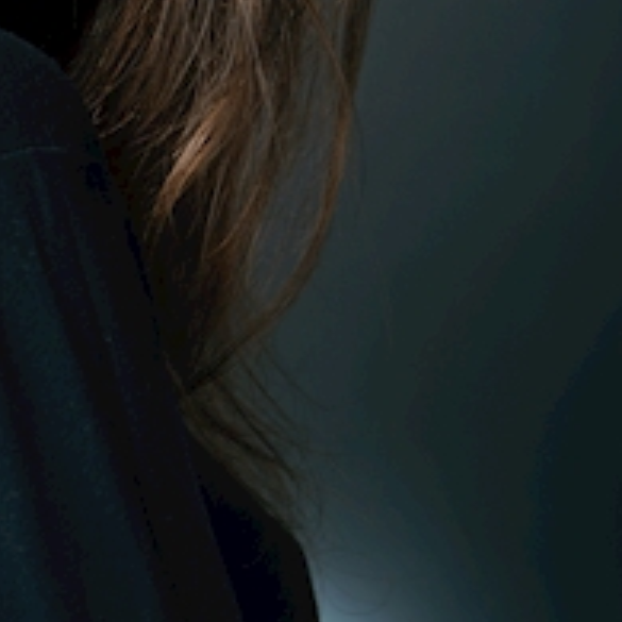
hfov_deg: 13.4
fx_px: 2602
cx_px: -6
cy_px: 195
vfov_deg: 13.6
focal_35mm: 128
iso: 100
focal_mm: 49
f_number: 4.5
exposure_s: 1/100
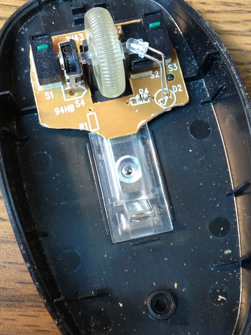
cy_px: 178
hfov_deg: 23.3
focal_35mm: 63
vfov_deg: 30.7
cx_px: 132
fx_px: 609
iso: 250
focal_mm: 4.28
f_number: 2.4
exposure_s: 1/20
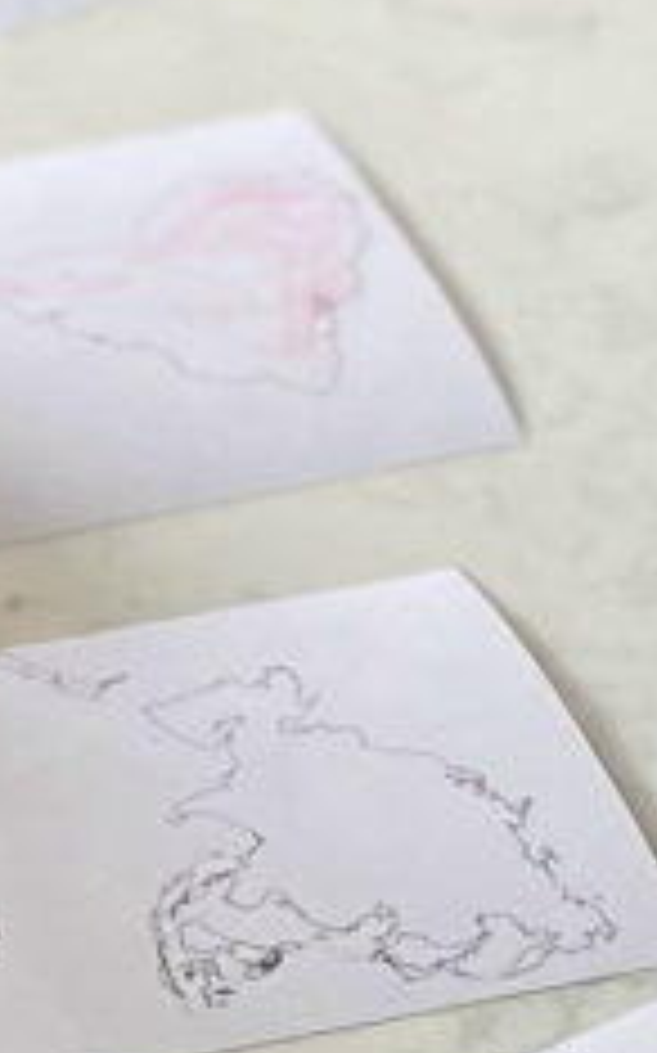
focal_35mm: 181
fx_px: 5192
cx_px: -202
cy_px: 396
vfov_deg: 11.6
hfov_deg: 7.2
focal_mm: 4.25
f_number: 1.8
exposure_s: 1/121
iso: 100
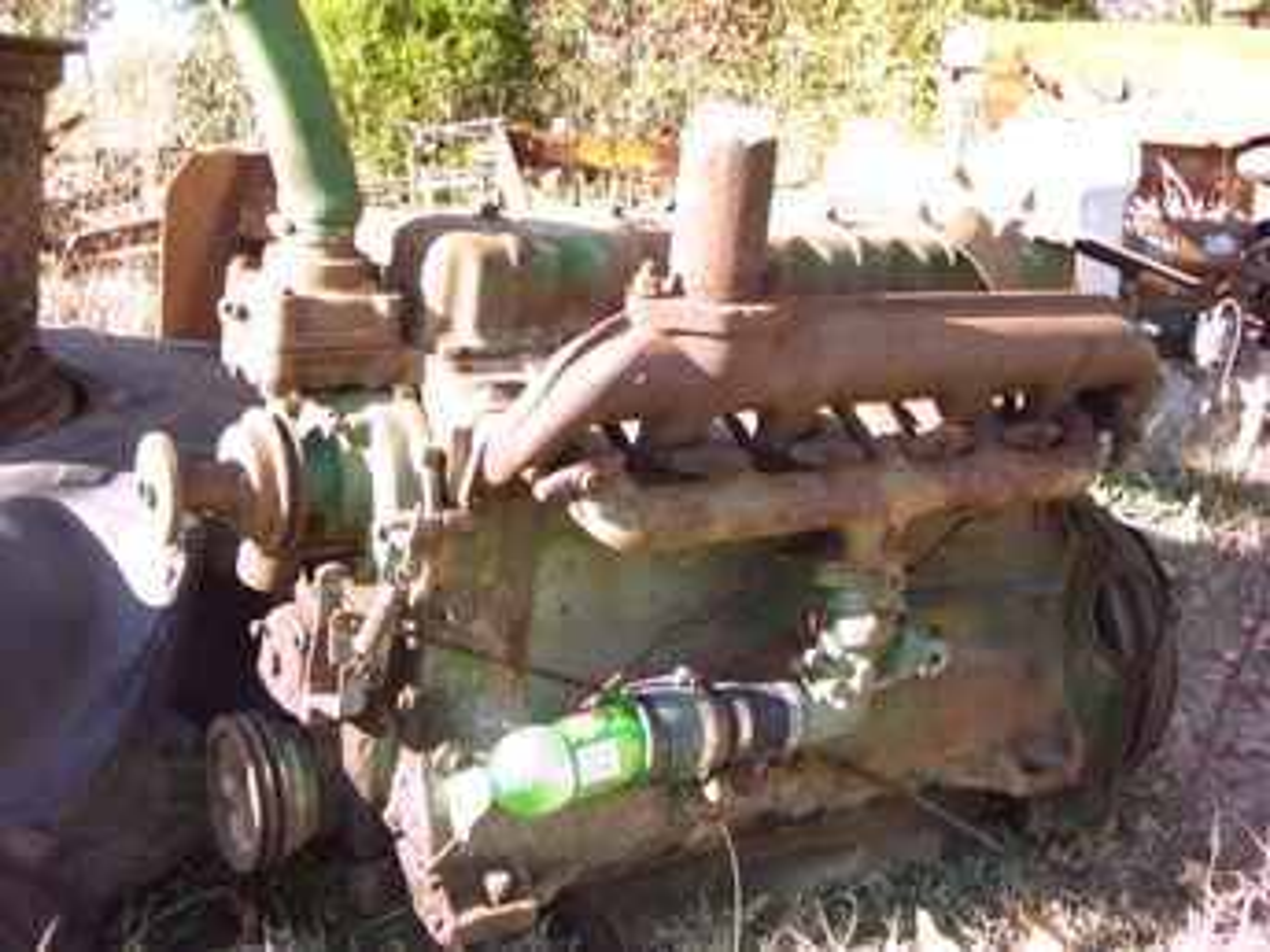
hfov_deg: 40.4
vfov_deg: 30.9
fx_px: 1724
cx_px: 635
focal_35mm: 47
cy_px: 476
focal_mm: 7.6
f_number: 3
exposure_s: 1/200
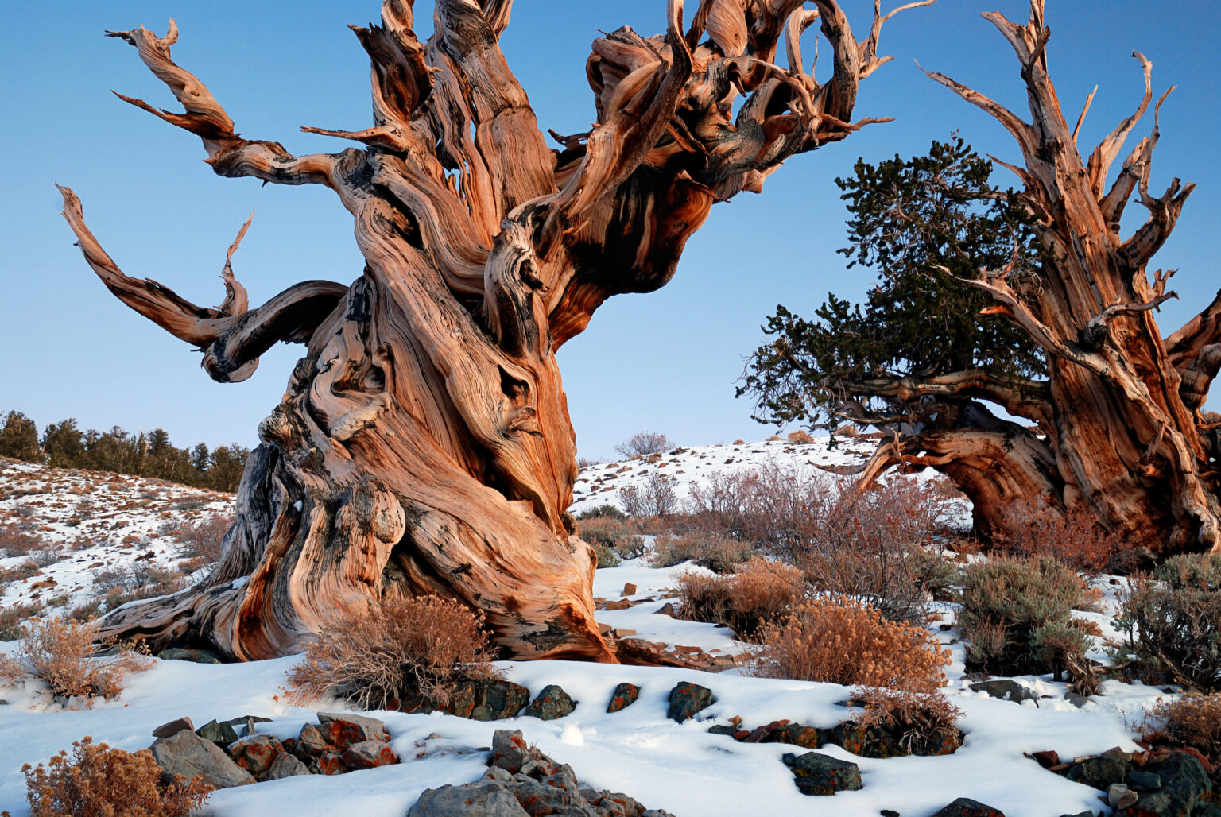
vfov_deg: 34.3
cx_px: 610
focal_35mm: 39
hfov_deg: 49.5
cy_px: 408
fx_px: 1324
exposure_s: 5
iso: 100
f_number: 10
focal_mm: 26
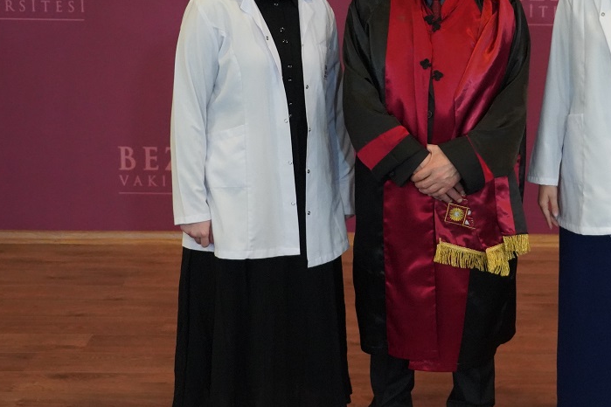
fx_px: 1544
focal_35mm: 91
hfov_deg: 22.1
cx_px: 473
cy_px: 131
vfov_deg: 15.0
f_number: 4.5
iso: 10000
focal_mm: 53
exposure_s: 1/160
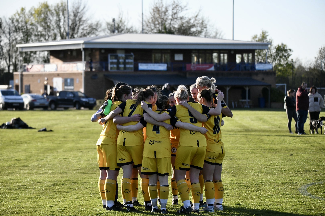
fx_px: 1489
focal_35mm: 165
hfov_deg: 12.5
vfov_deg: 8.3
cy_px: 108
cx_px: 162
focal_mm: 165
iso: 2800
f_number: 6.3
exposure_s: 1/8000
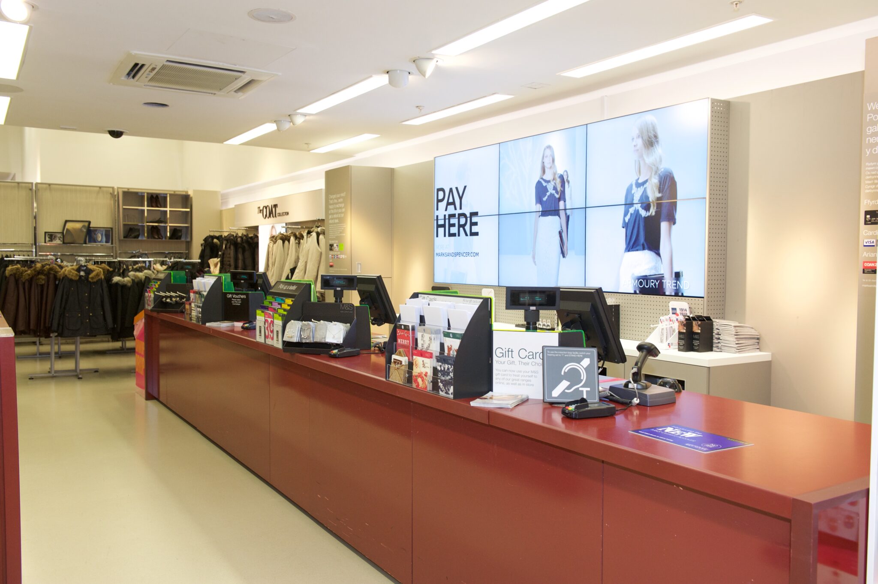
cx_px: 439
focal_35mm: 32
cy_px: 292
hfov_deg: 58.7
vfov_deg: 41.1
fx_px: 780
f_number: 5
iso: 1250
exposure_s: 1/100
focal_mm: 32
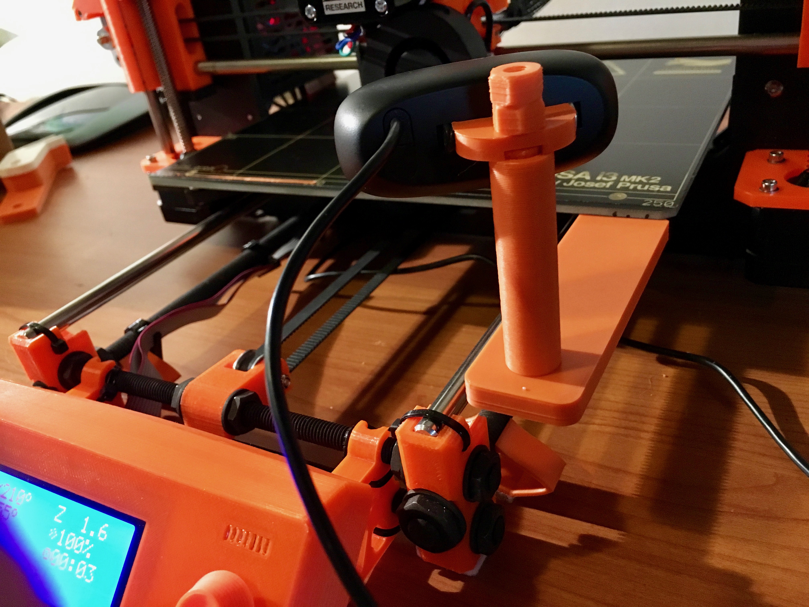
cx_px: 404
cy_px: 304
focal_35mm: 29
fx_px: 678
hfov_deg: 61.7
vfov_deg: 48.2
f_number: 2.2
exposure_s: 1/15
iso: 250
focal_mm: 4.15
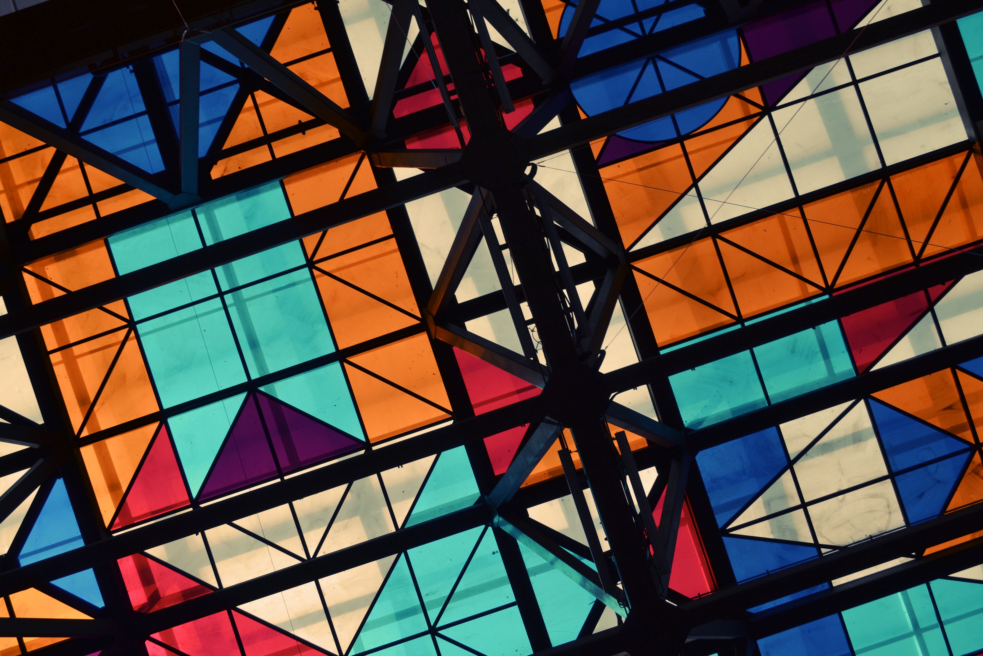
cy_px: 328
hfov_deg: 41.1
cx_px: 492
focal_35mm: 48
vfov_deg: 28.1
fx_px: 1311
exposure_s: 1/200
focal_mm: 32
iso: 100
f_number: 7.1
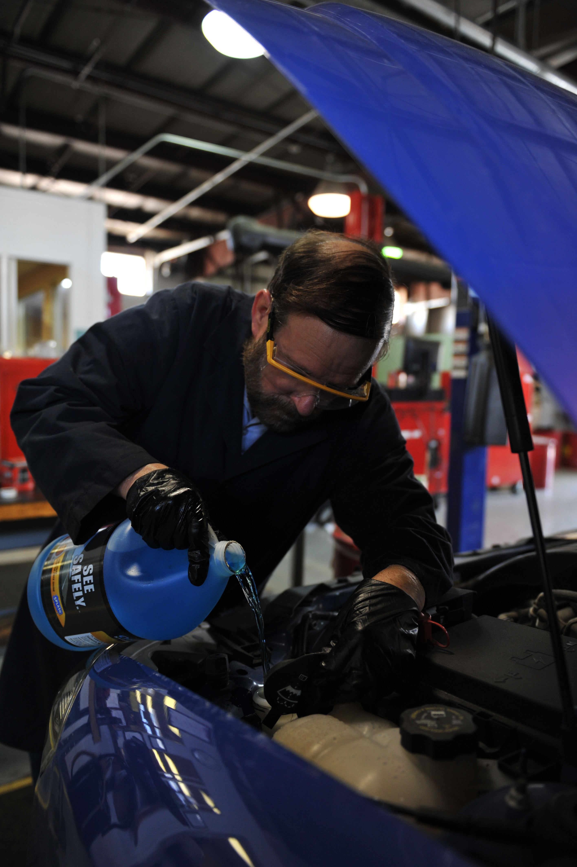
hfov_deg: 49.5
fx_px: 626
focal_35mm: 26
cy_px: 434
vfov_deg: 69.4
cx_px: 288
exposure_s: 1/80
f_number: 2.8
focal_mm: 26
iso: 640
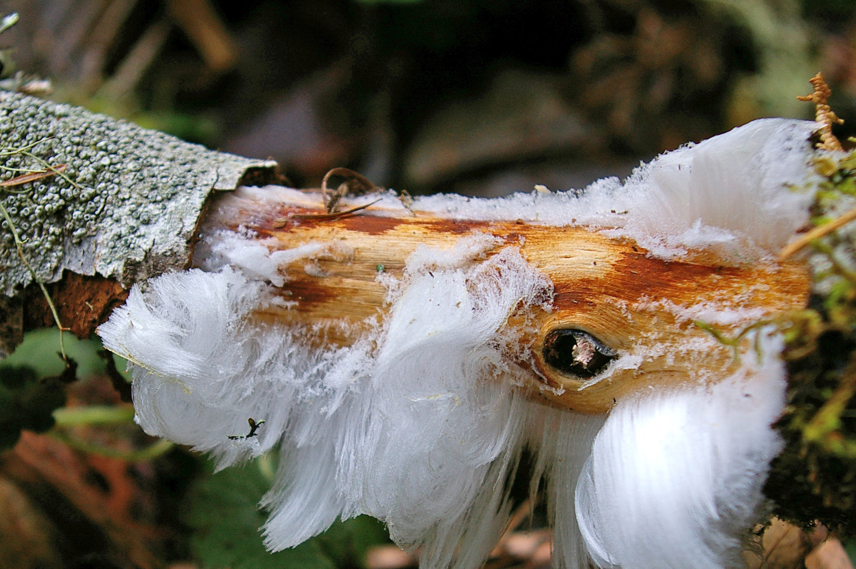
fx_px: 1609
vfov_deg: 20.0
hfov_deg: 29.8
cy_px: 356
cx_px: 395
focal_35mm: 68
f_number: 4.5
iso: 200
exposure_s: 1/30
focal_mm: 31
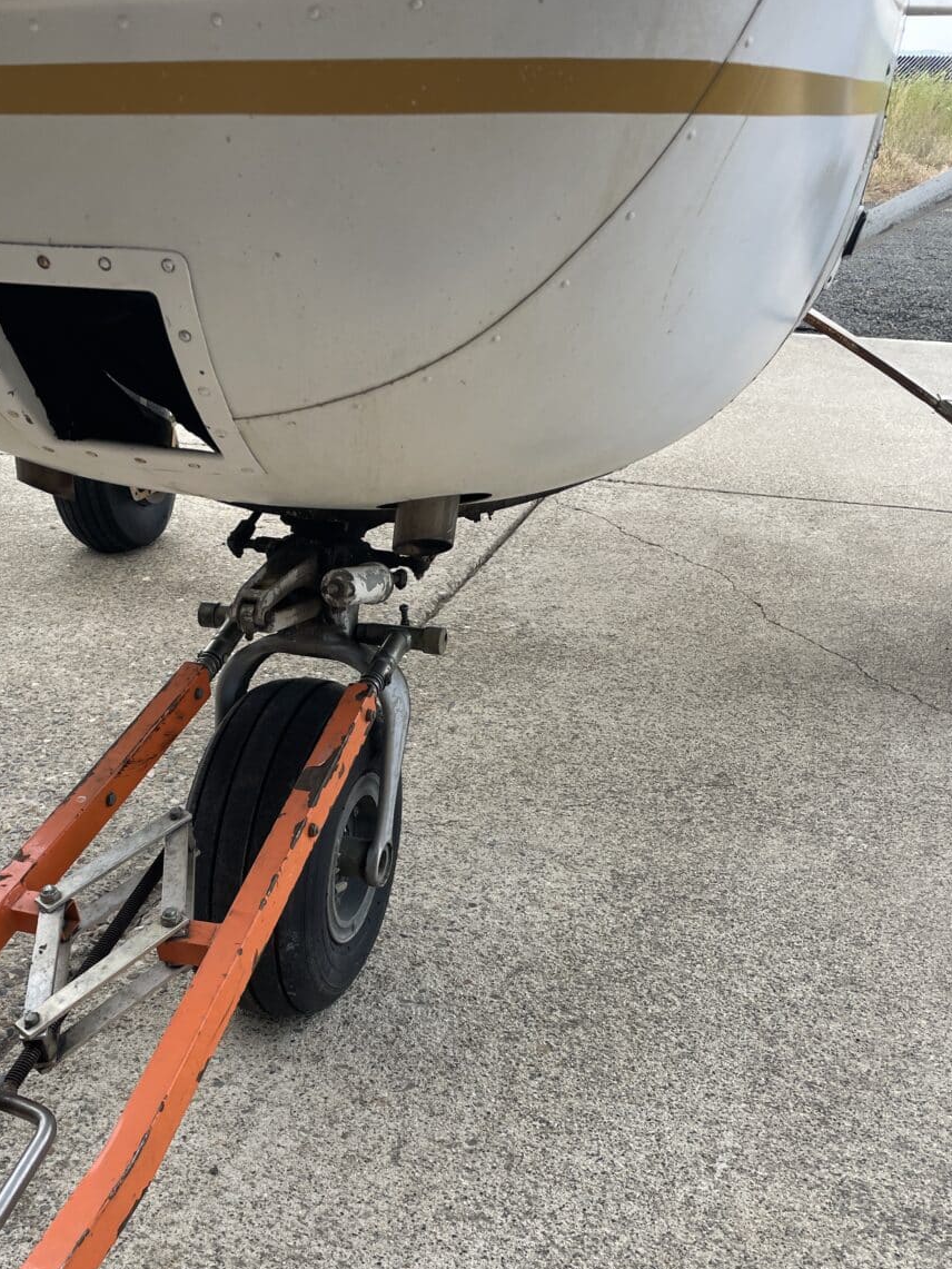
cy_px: 813
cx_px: 331
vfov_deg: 51.9
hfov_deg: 40.3
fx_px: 1283
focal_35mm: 35
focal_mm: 4.2
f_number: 1.6
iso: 32
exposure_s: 1/796
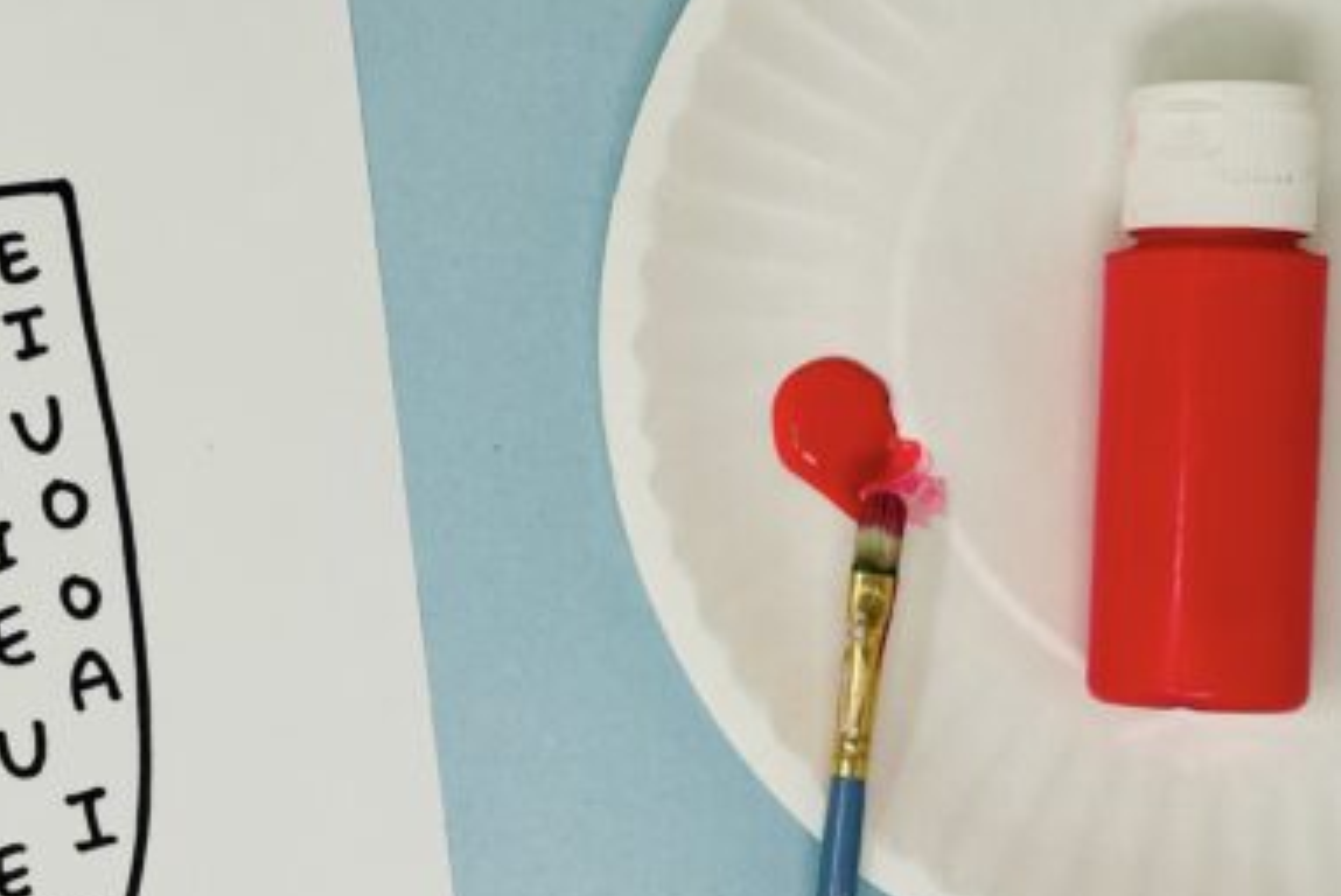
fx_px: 3728
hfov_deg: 20.2
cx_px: 298
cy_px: 584
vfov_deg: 13.7
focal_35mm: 100
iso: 64
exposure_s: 1/359
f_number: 1.78
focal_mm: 6.86
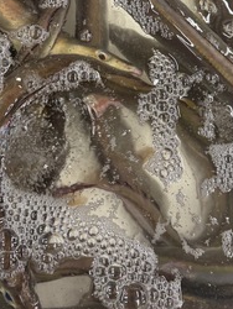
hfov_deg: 30.3
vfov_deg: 38.4
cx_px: 102
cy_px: 72
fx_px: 430
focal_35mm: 48
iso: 160
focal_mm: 6.76
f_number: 1.78
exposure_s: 1/60
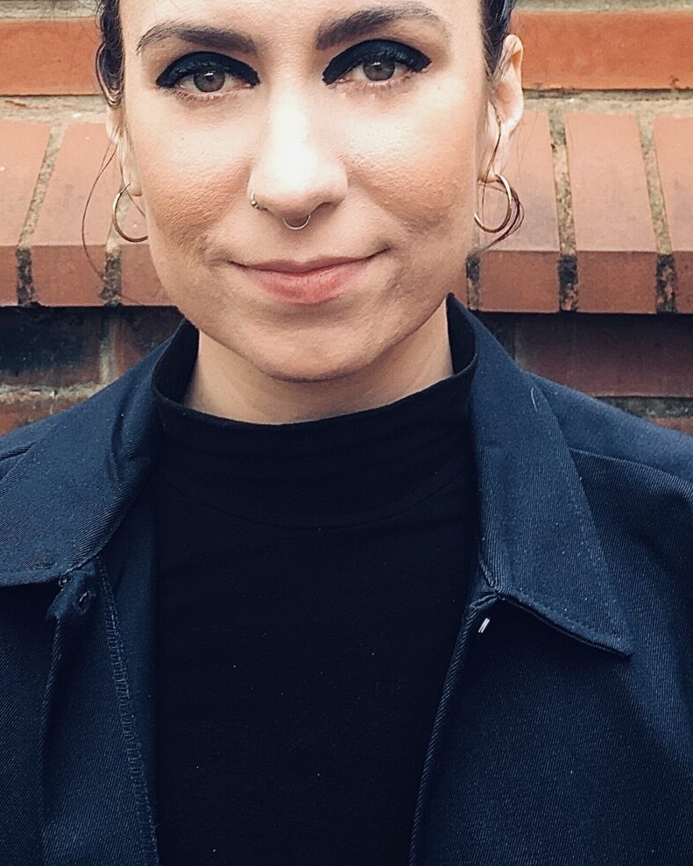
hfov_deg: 24.2
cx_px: 346
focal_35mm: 63
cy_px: 49
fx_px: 1614
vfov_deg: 28.6
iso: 25
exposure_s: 1/100
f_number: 2.2
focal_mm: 4.15
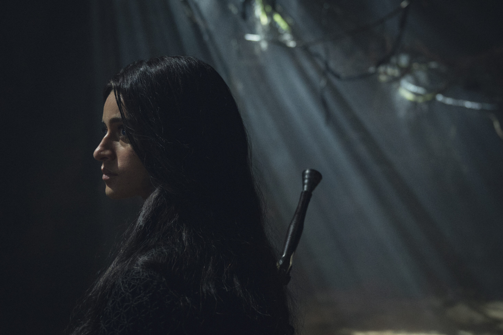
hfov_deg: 41.1
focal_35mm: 48
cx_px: 252
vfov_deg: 28.1
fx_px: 671
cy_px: 168
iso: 3200
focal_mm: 32
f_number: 2.8
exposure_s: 1/125
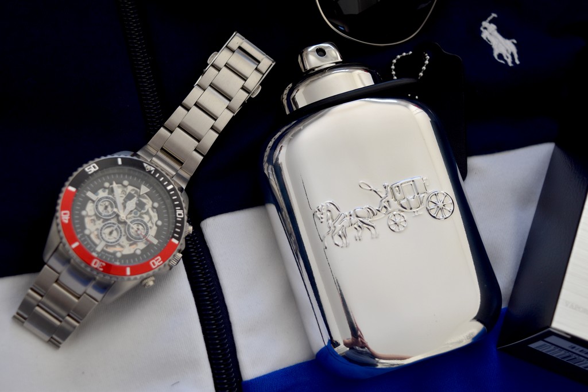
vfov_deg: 23.8
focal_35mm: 57
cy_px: 196
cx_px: 294
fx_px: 931
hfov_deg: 35.0
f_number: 5.6
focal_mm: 38
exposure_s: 1/125
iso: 360
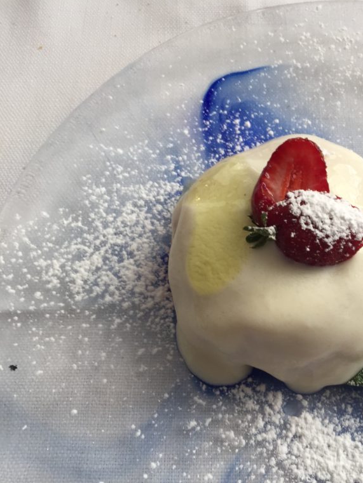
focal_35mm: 39
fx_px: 545
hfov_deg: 34.8
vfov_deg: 47.9
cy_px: 240
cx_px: 325
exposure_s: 1/120
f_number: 2.2
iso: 50
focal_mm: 4.15
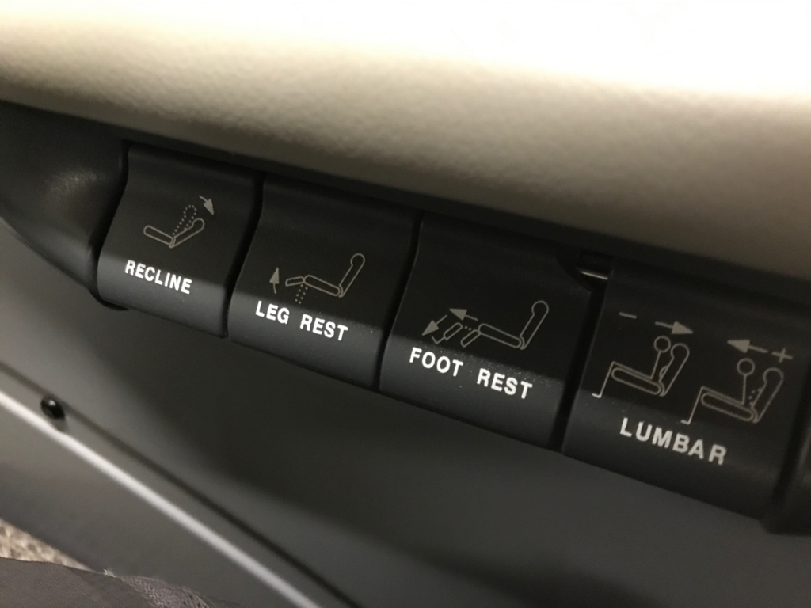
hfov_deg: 63.4
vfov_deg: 49.7
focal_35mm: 28
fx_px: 656
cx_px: 406
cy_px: 304
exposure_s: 1/4
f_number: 1.8
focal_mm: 3.99
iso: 100
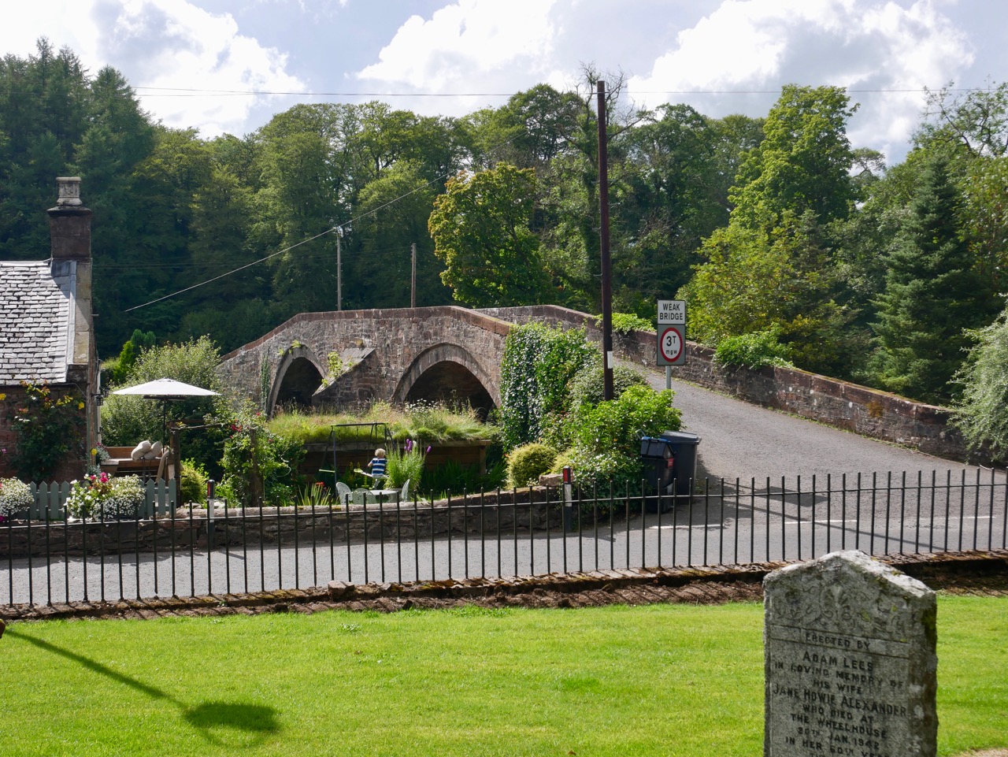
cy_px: 378
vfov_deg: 30.3
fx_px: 1398
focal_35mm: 48
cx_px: 504
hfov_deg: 39.6
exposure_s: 1/320
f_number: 8
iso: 200
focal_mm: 24
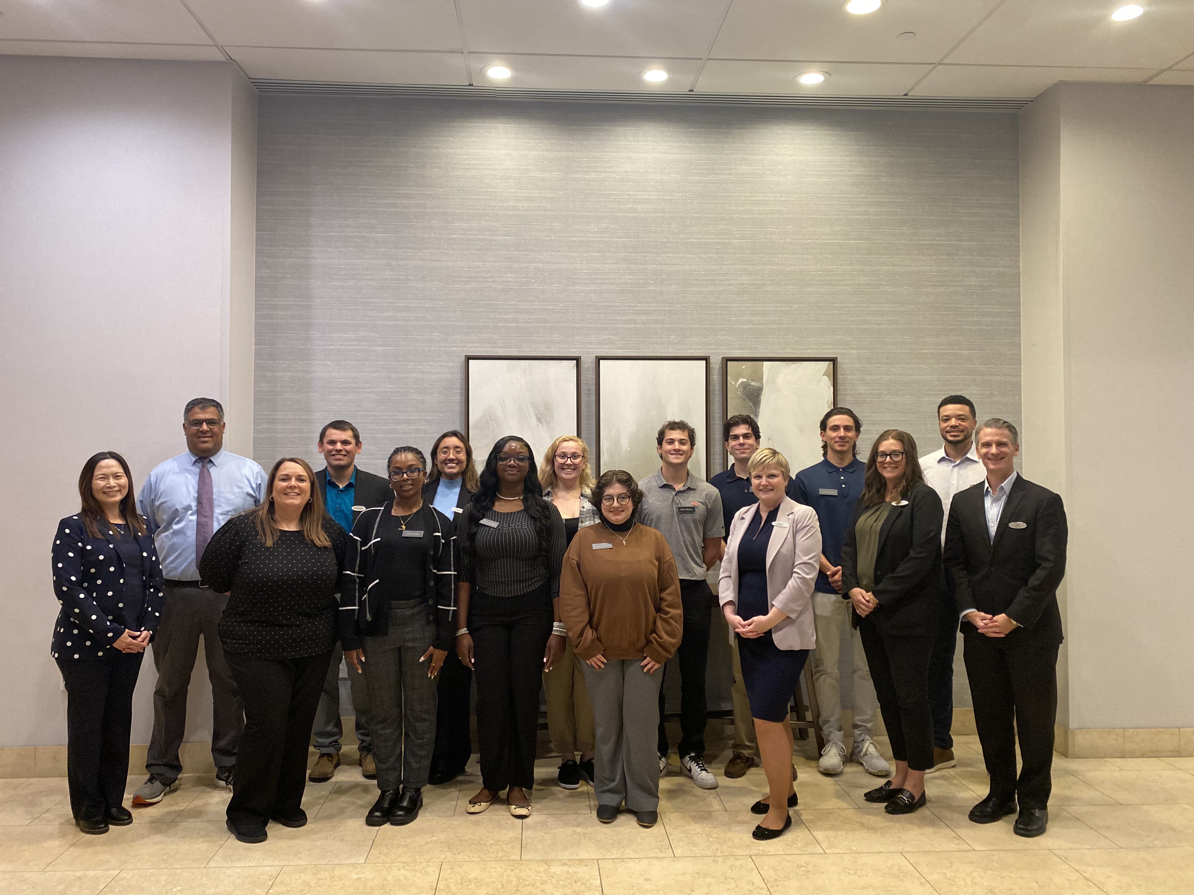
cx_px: 597
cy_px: 448
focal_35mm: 26
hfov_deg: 67.3
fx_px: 897
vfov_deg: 53.1
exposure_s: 1/60
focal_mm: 4.25
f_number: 1.8
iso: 200
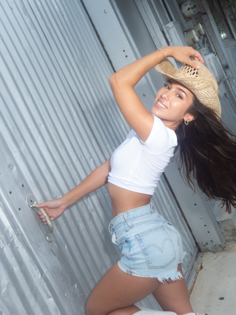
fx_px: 355
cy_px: 158
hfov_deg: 36.8
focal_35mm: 39
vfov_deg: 47.9
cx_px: 118
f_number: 3.2
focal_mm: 8.5
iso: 100
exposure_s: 1/250
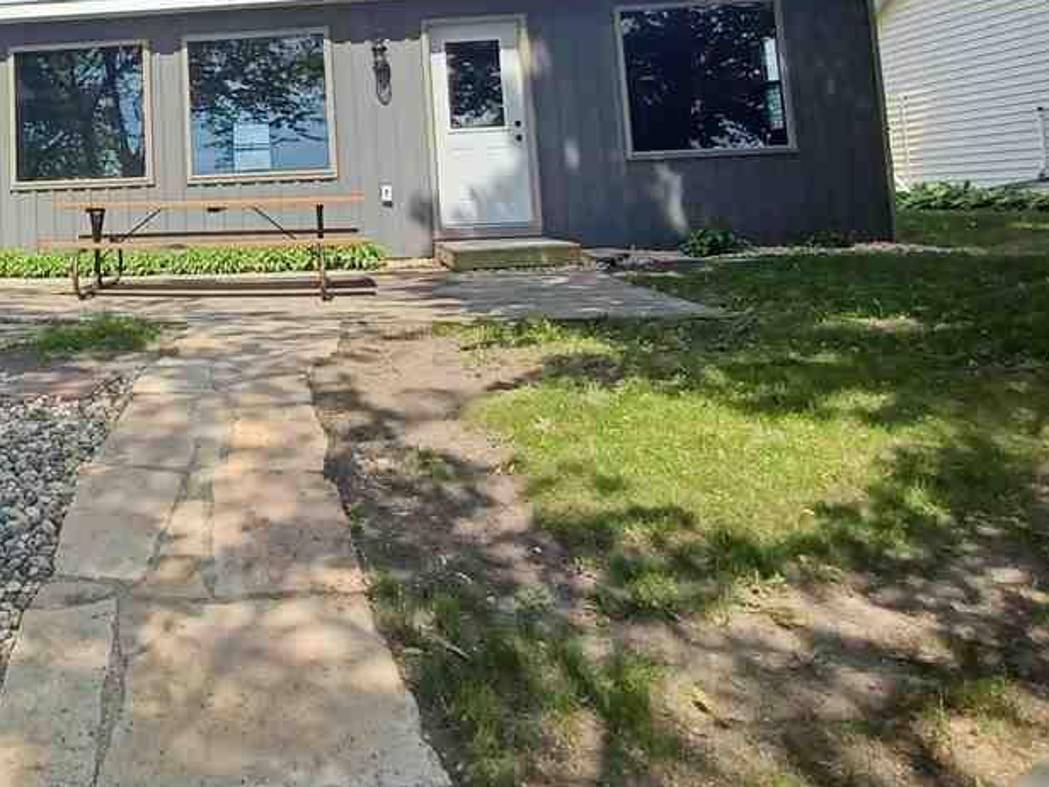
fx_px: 818
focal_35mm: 27
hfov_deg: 59.4
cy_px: 148
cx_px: 187
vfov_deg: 48.2
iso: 40
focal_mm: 1.42
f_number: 2.2
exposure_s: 1/1221
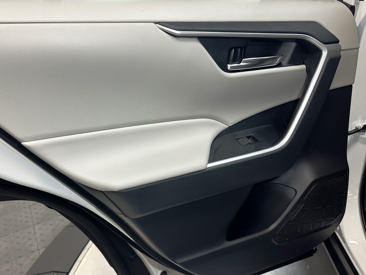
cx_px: 149
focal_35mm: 29
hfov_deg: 61.2
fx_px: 307
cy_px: 146
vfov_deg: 48.2
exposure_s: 1/60
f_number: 1.78
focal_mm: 6.86
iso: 320
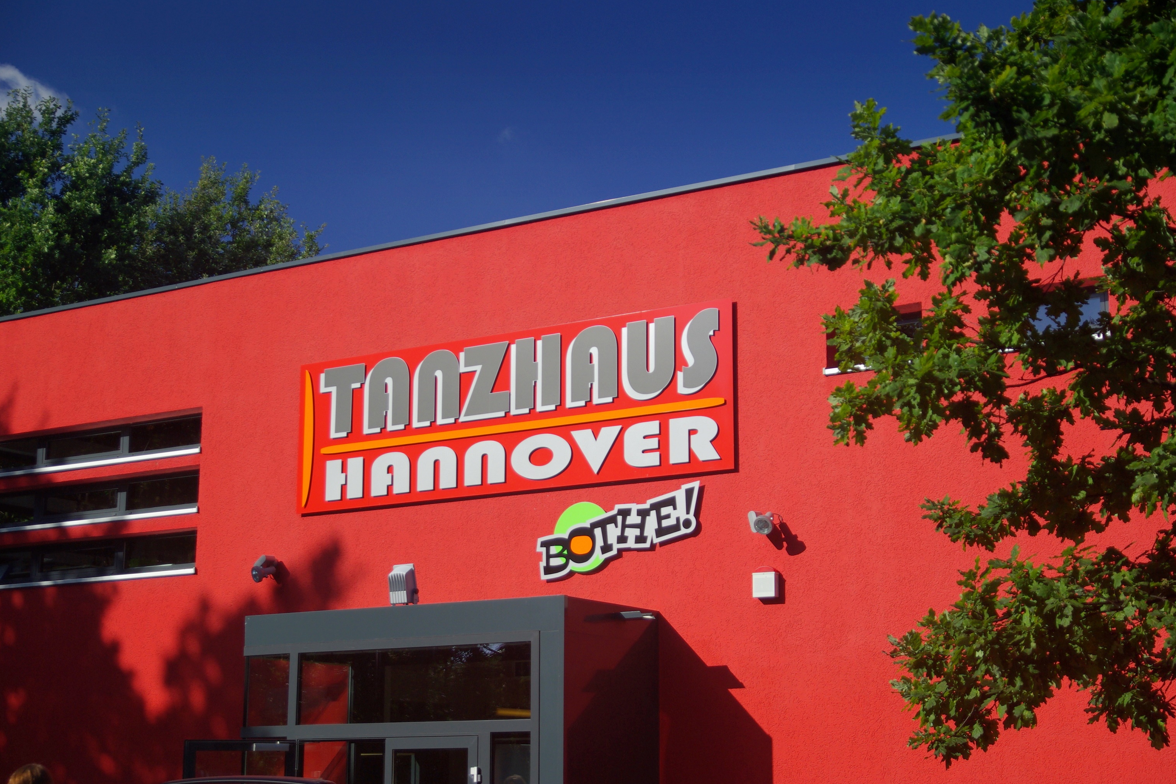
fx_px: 1846
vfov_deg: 24.0
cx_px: 589
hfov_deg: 35.3
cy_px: 399
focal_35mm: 57
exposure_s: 1/350
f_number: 4
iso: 100
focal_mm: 37
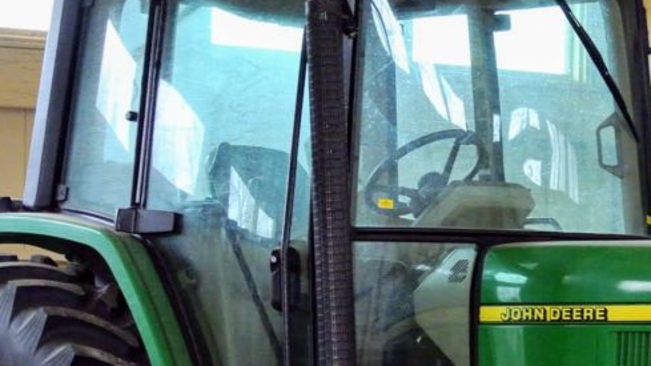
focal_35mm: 178
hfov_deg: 12.0
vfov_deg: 6.8
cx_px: 560
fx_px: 3072
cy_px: 269
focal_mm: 30
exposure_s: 1/30
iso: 720
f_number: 3.8
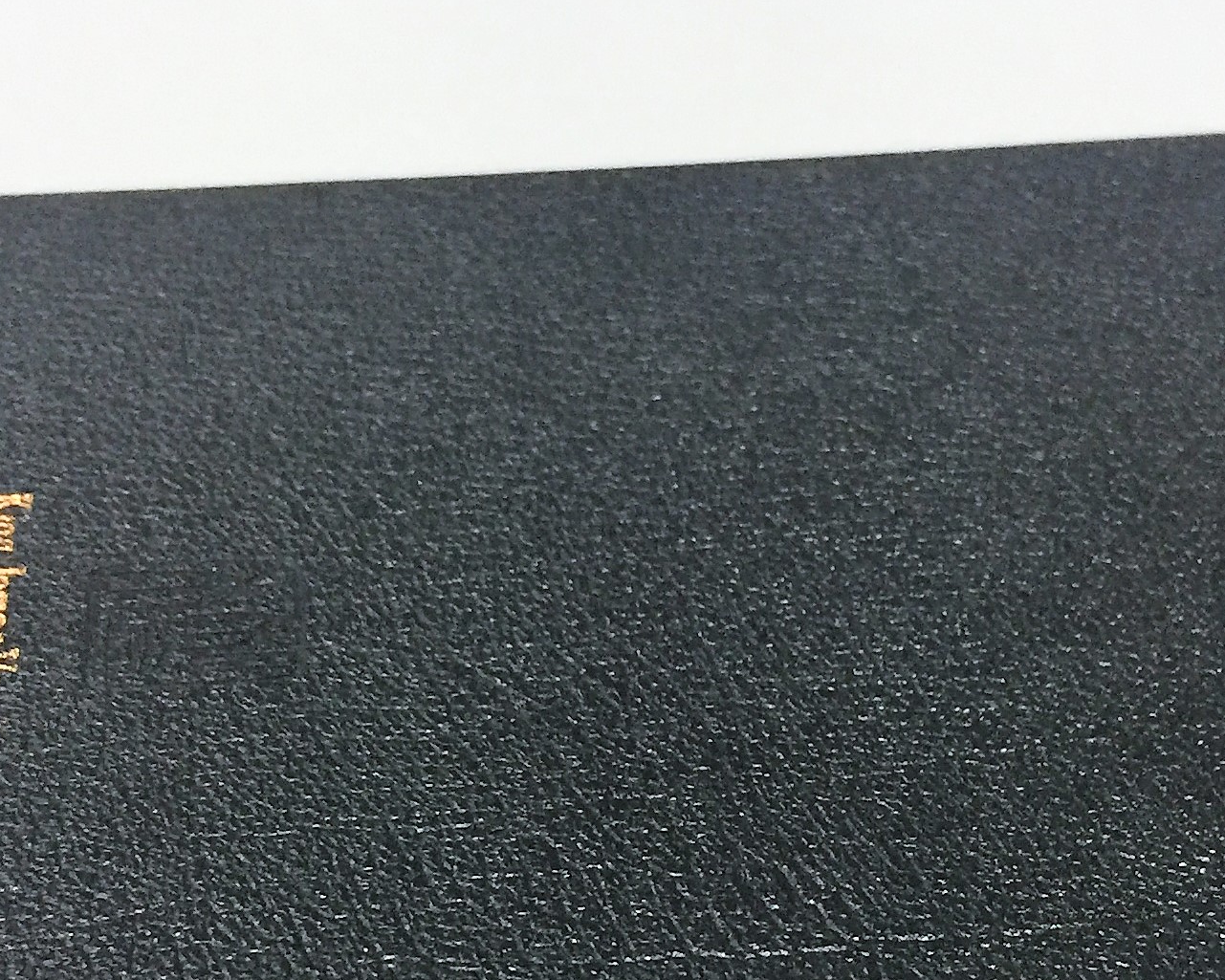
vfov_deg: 21.2
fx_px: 2502
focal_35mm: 69
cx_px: 698
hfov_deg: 27.5
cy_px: 1034
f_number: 2.2
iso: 100
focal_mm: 4.15
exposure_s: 1/17
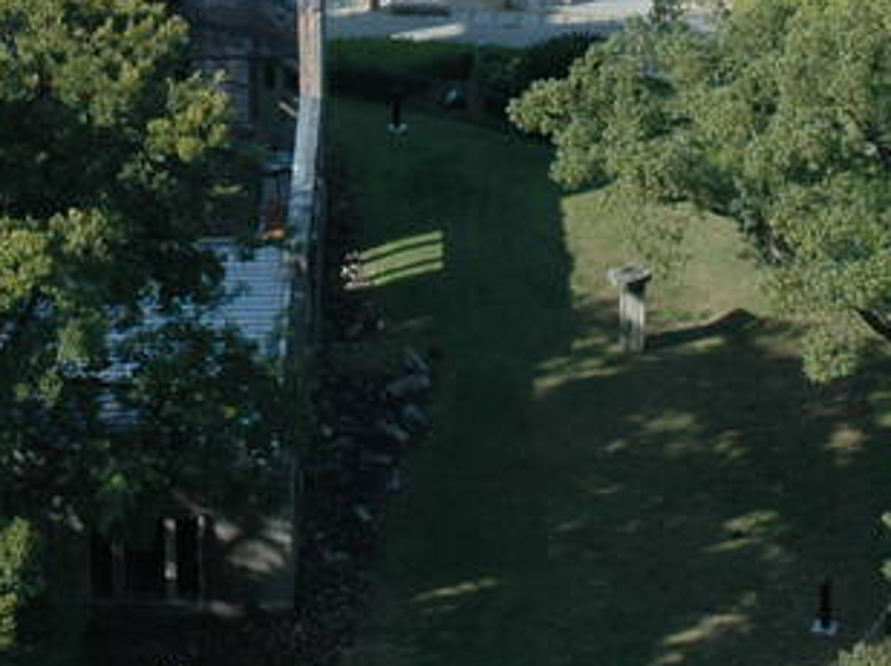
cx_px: 195
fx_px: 3771
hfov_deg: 13.4
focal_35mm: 147
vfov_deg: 9.9
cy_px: -176
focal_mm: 29
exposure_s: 1/250
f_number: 8
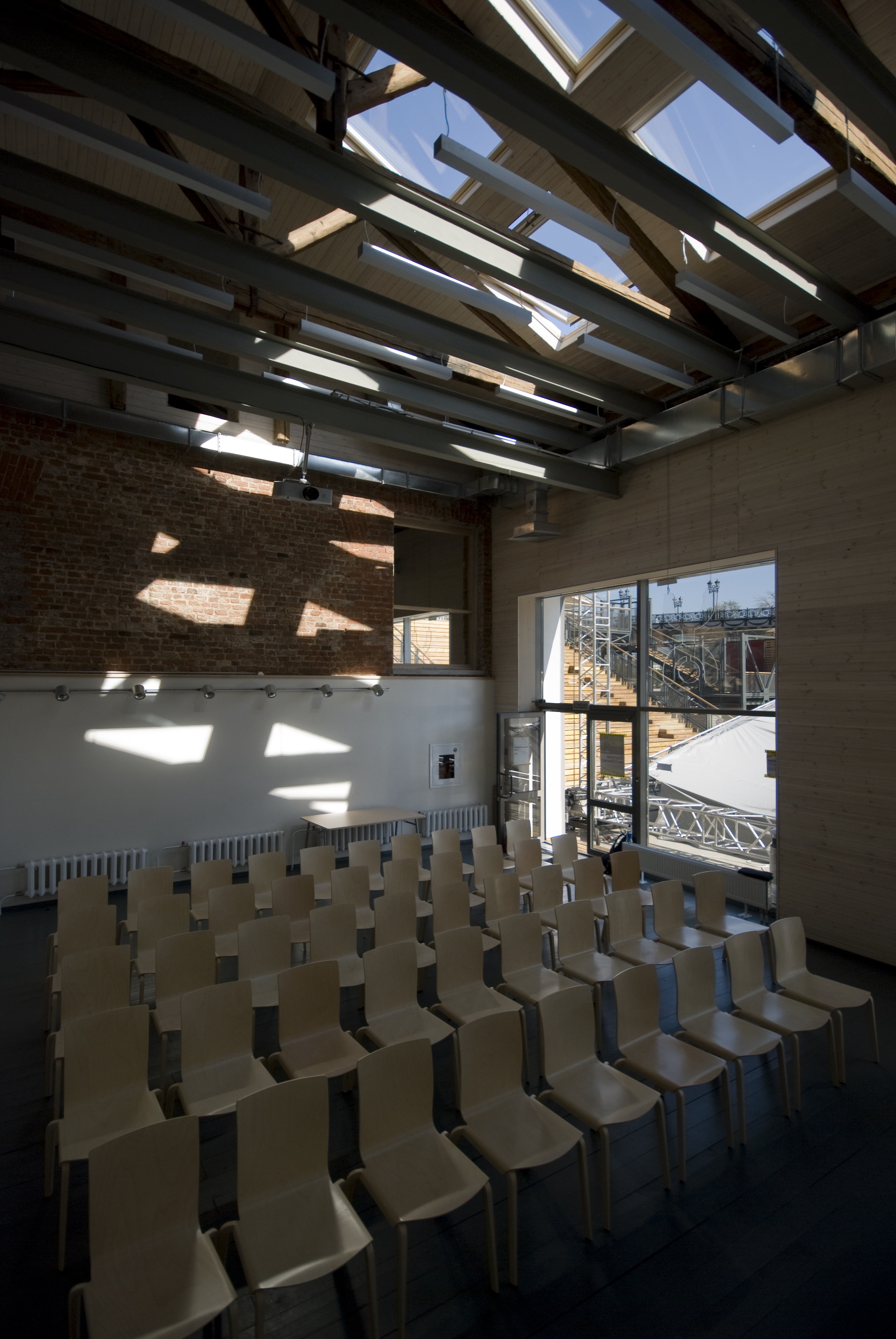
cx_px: 448
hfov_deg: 77.5
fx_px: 558
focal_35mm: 15
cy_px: 670
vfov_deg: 100.3
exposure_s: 1/200
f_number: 5
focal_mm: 10
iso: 100
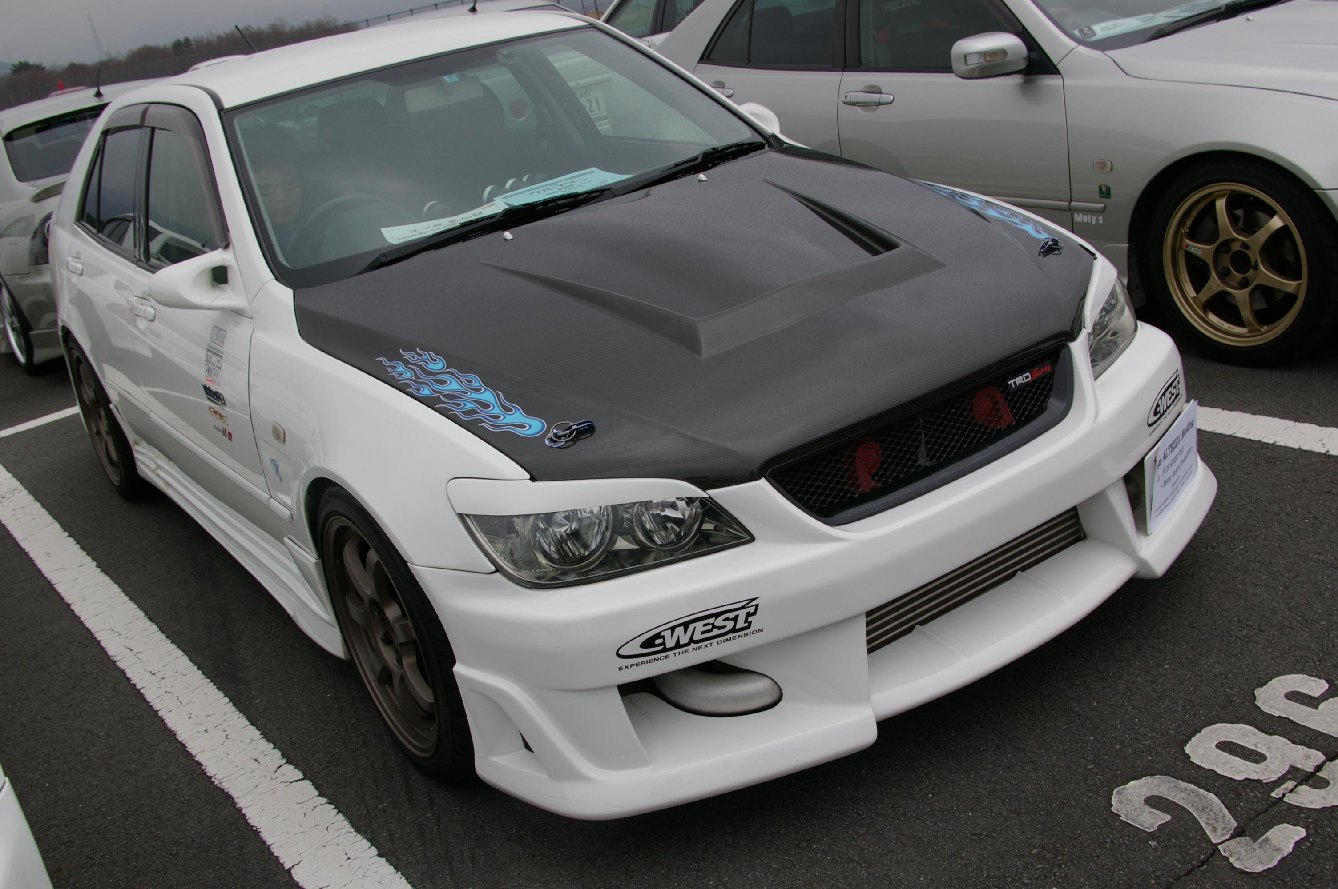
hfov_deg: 53.2
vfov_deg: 36.8
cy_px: 444
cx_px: 669
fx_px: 1337
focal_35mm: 36
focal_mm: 24
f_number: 11
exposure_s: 1/90
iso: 200
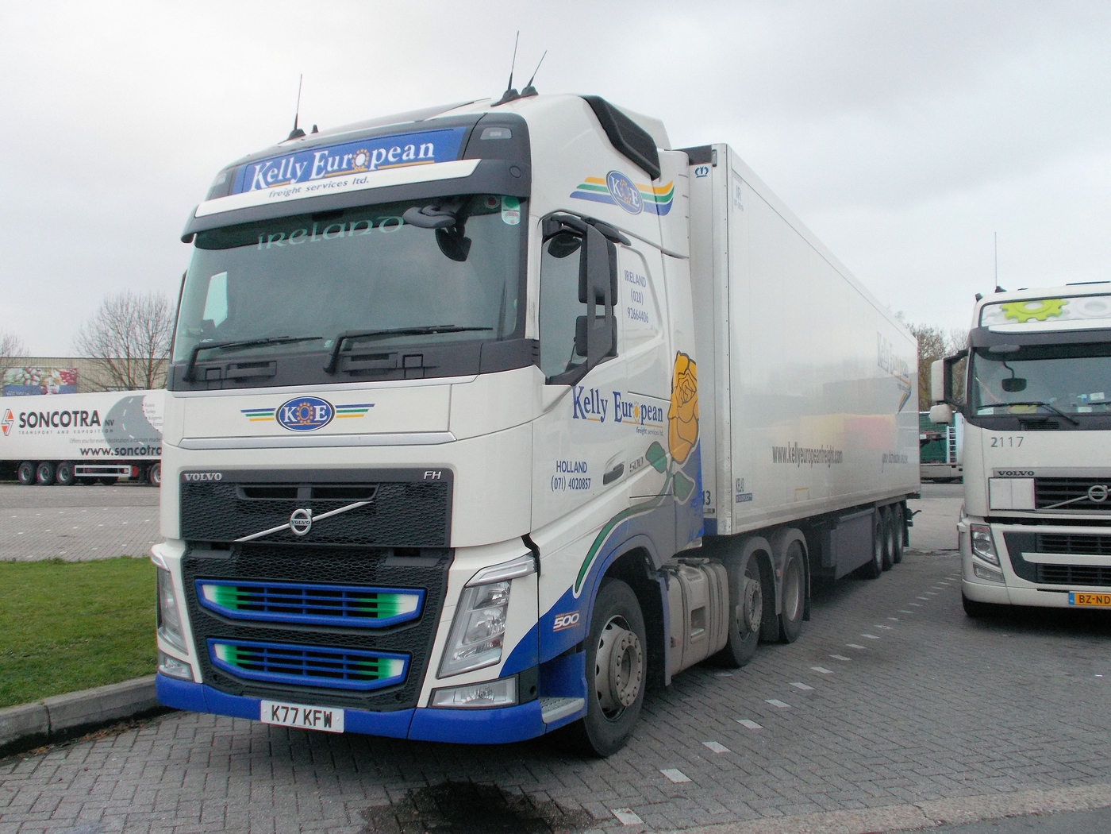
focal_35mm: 34
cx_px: 556
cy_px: 417
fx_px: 1091
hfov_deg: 54.0
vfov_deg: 41.8
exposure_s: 1/25
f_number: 3.6
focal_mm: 6
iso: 200
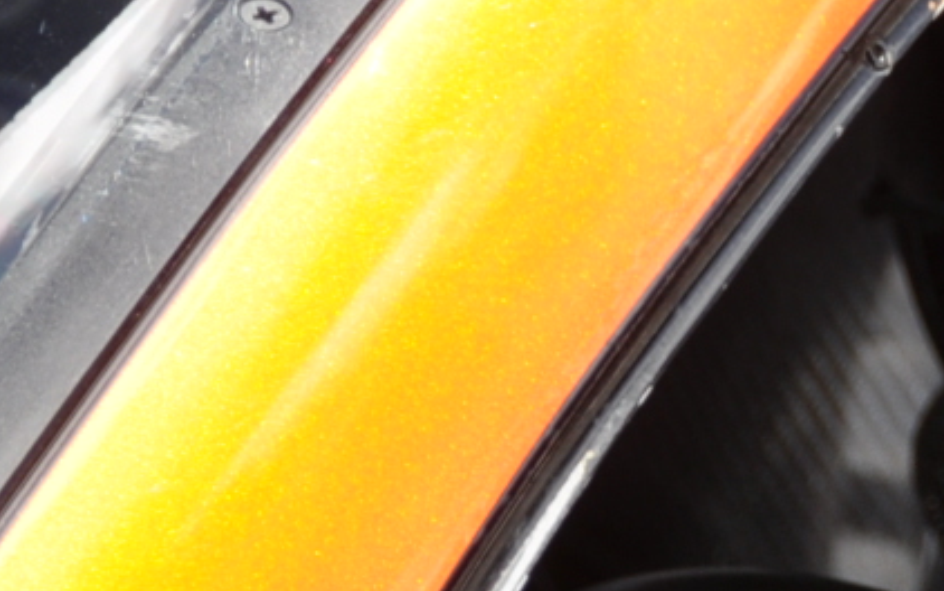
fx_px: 14966
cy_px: 457
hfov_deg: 3.6
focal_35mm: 582
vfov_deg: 2.3
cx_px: 1497
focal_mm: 75
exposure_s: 1/200
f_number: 9
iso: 200
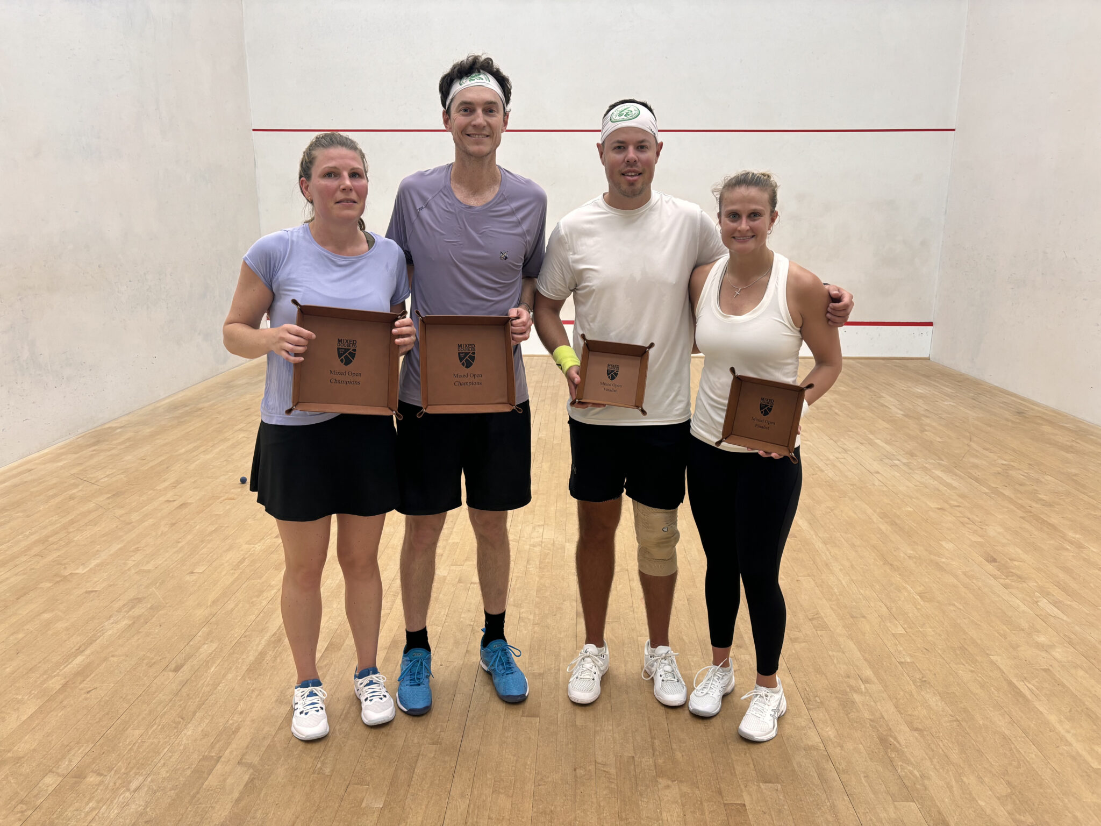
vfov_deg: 53.1
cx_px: 550
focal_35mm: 26
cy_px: 413
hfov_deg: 67.3
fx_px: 827
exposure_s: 1/120
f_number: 1.6
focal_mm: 5.96
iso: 100
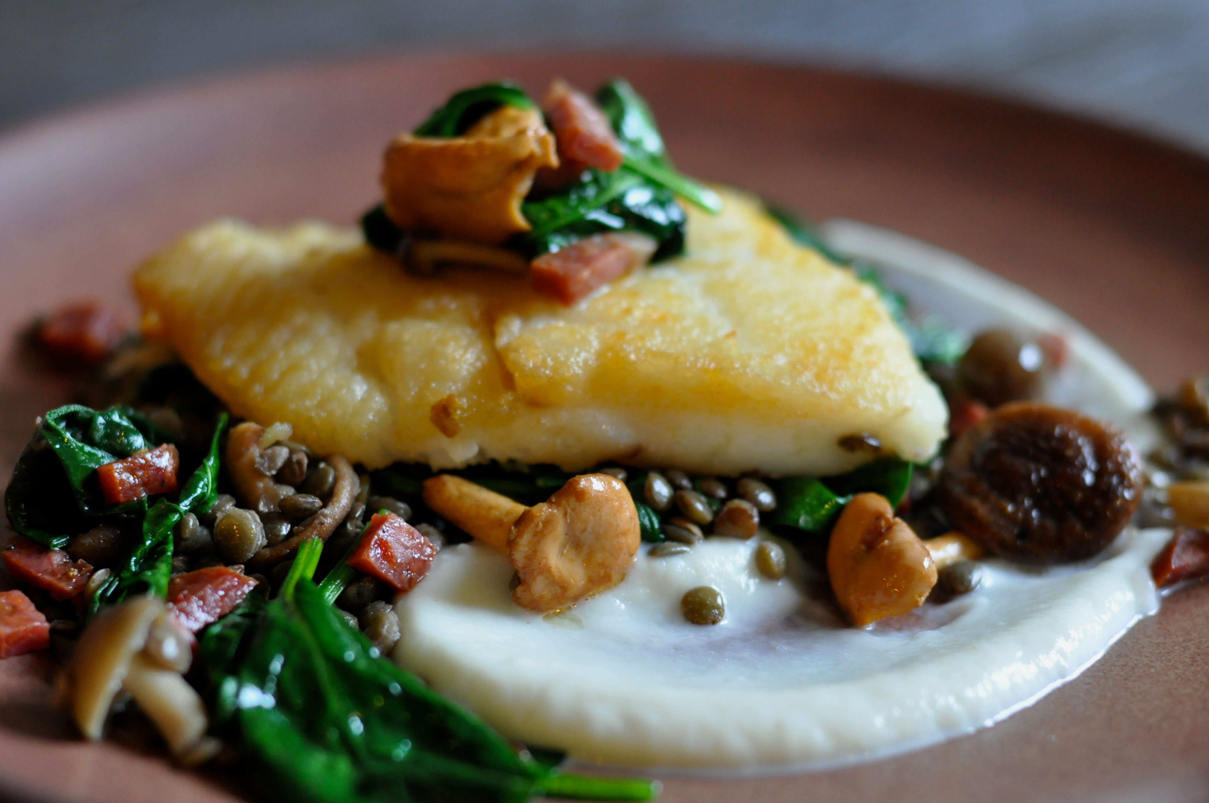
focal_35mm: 75
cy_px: 402
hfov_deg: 27.0
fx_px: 2516
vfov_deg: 18.1
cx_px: 604
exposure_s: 1/40
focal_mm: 50
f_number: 3.2
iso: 800
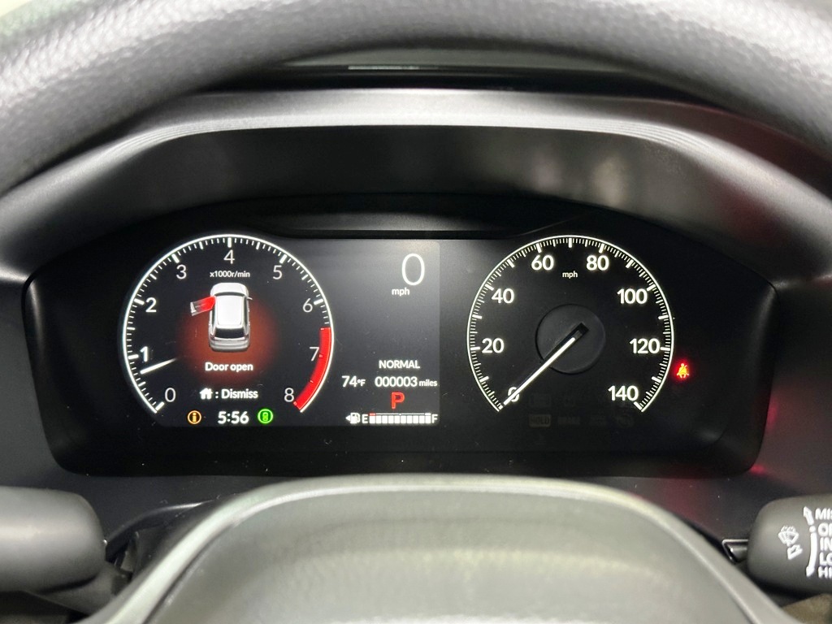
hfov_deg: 39.7
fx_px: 1154
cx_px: 416
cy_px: 312
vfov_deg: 30.3
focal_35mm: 48
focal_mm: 6.86
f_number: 1.78
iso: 640
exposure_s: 1/30
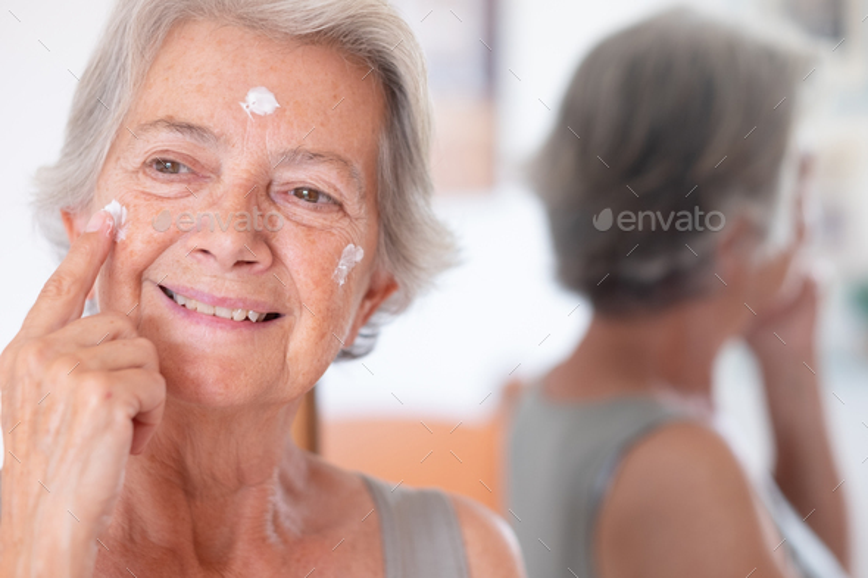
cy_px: 289
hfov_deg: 24.2
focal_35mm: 84
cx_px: 434
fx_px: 2025
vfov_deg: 16.3
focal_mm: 56
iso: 320
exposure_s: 1/125
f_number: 2
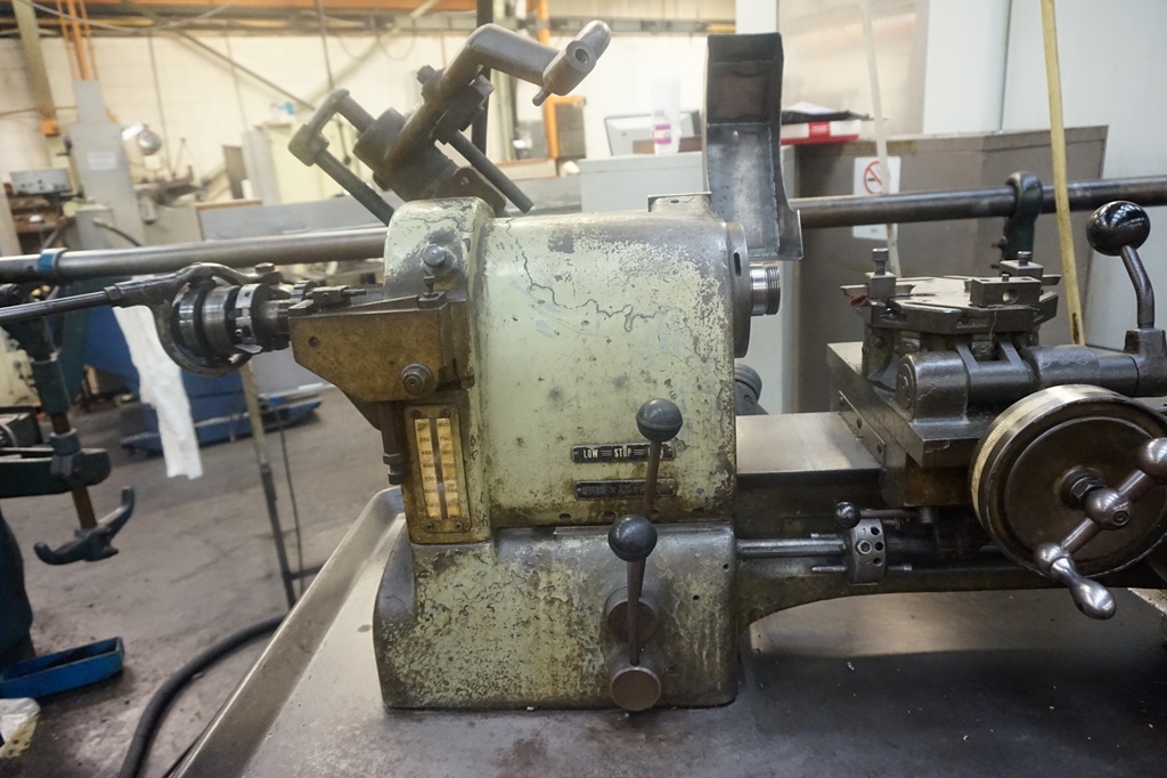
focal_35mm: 24
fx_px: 778
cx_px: 584
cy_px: 389
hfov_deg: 73.8
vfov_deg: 53.1
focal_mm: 16
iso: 3200
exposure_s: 1/60
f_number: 3.5
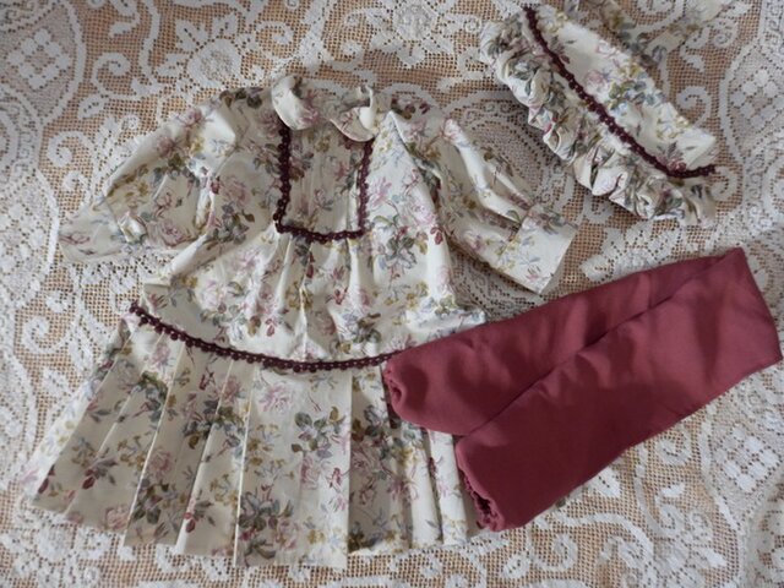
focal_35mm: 25
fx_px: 566
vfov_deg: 54.9
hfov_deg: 69.4
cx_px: 392
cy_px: 294
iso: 160
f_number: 3
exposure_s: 1/30
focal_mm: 4.5
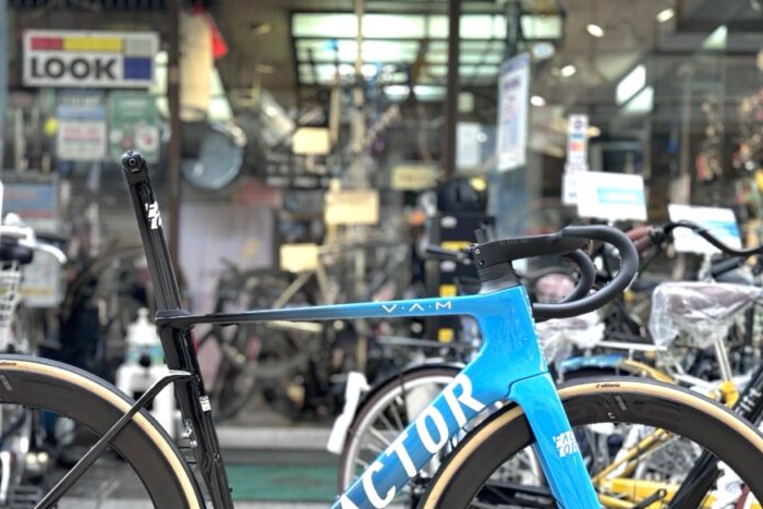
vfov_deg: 18.5
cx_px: 307
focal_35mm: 73
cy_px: 400
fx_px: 1547
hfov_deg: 27.6
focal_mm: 6.86
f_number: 1.78
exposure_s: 1/60
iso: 100
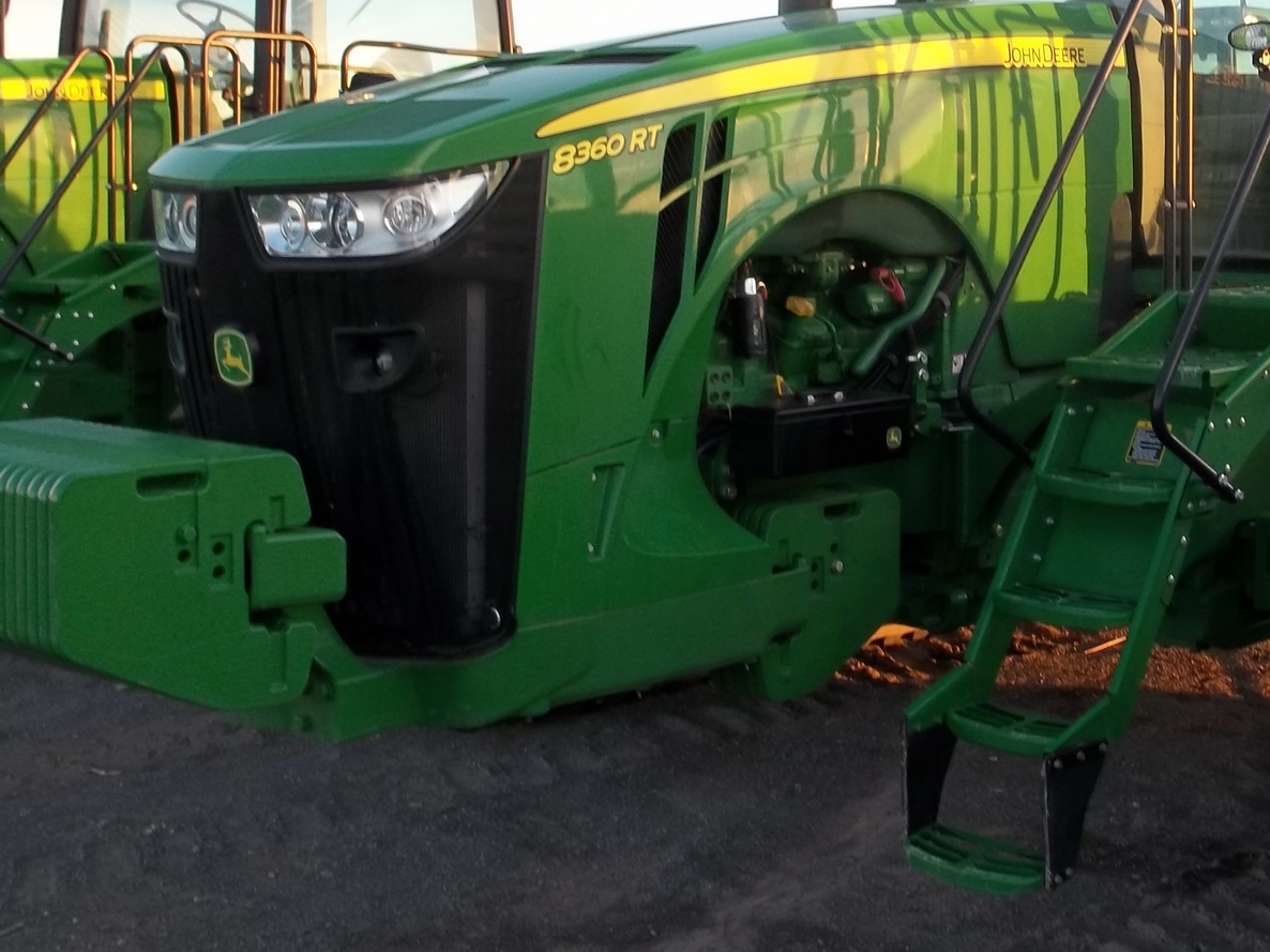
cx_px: 1052
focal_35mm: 57
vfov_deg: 25.4
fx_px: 2091
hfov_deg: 32.7
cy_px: 273
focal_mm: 5.9
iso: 64
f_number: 3.3
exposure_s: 1/80
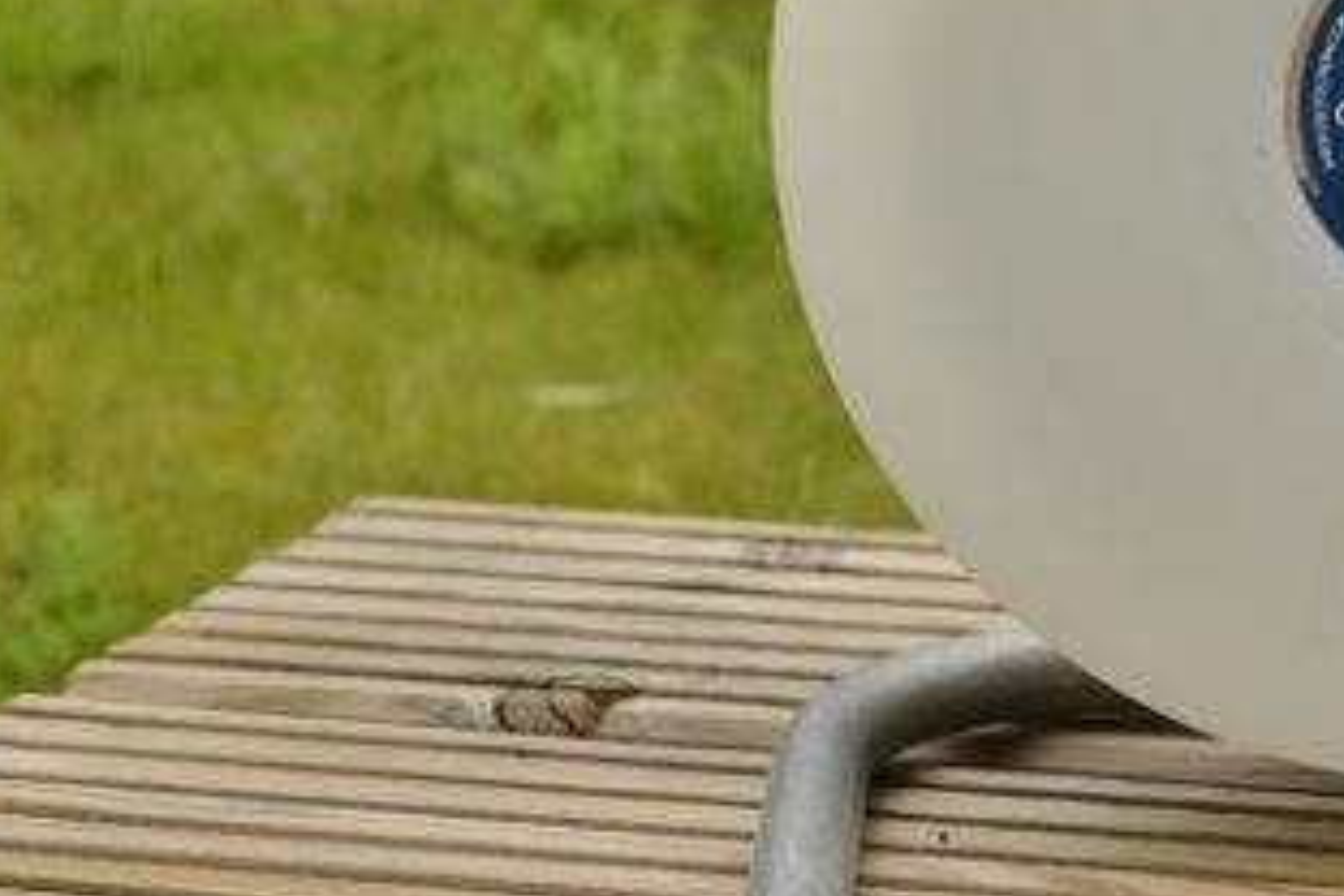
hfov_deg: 15.5
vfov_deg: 10.5
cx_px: 1460
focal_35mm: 129
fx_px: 4824
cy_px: 13
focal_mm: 35
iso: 100
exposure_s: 1/200
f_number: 7.1
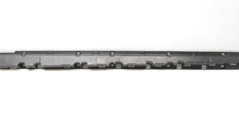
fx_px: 241
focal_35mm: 38
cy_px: 66
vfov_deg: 31.2
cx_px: 111
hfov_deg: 52.8
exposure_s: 1/320
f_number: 9
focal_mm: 20
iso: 6400
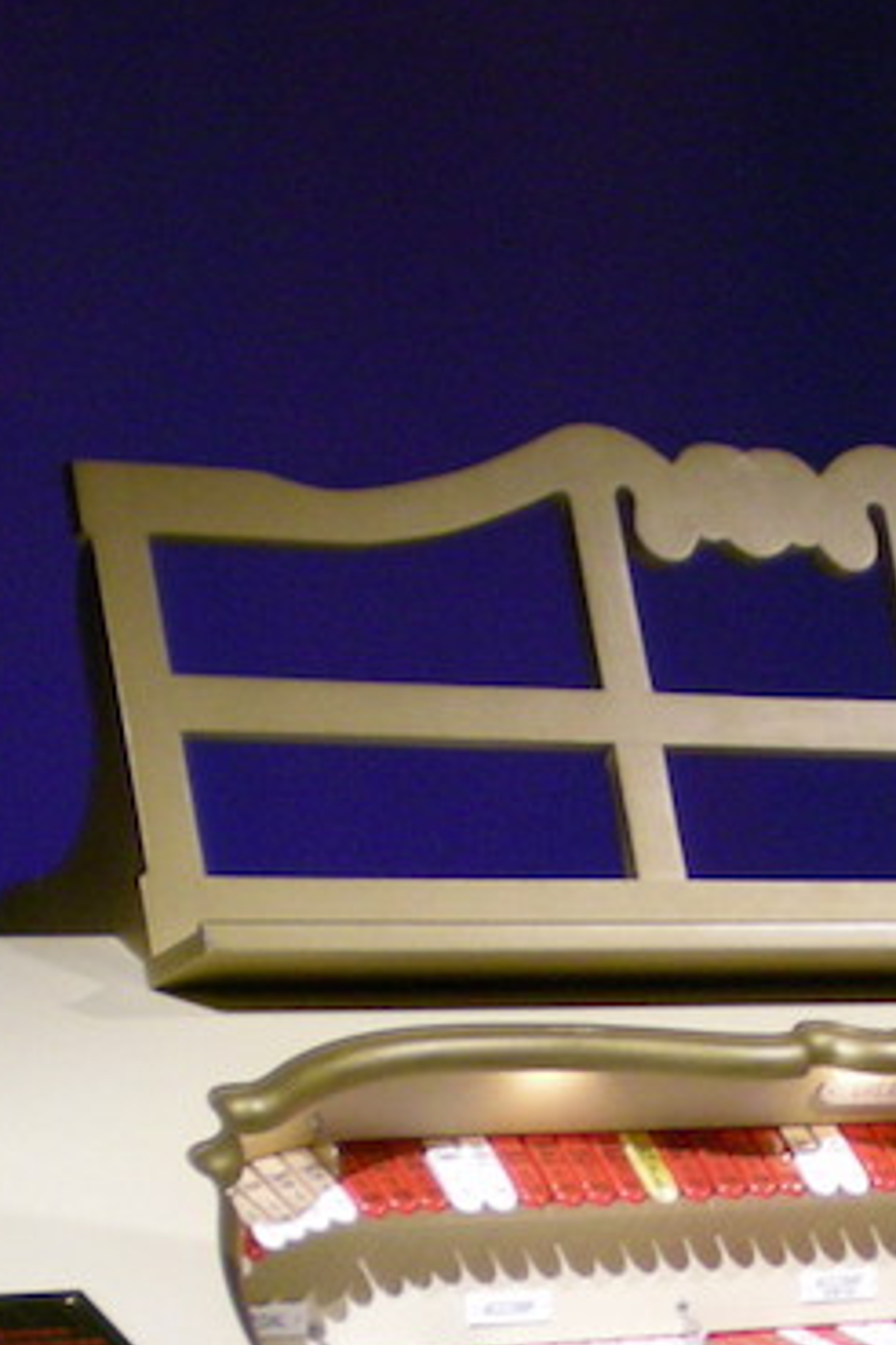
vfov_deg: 15.9
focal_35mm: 127
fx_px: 4741
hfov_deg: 10.6
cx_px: 1053
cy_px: 1268
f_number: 3.5
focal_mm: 7.4
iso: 200
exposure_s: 1/37.5
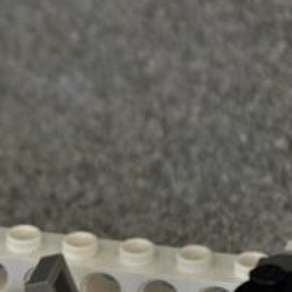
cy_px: 282
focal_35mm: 729
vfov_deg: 2.4
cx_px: -295
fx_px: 6960
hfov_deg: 2.4
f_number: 7.1
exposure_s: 1/40
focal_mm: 105
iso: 400
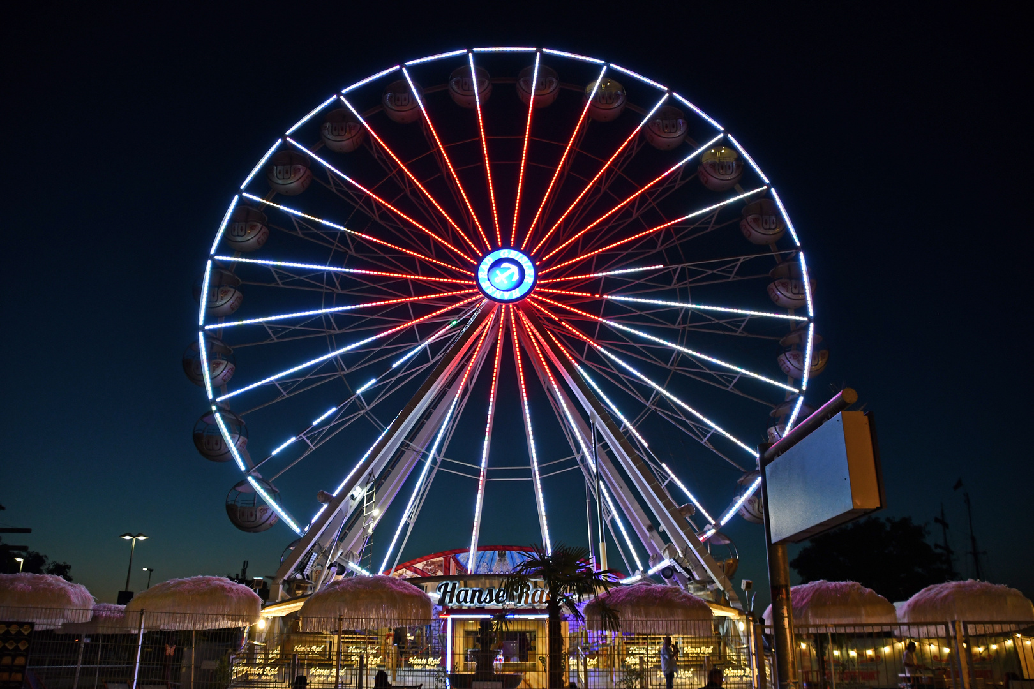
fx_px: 775
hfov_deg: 67.4
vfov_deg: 47.9
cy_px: 344
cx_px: 517
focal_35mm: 27
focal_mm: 18
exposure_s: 1/160
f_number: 3.5
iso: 800
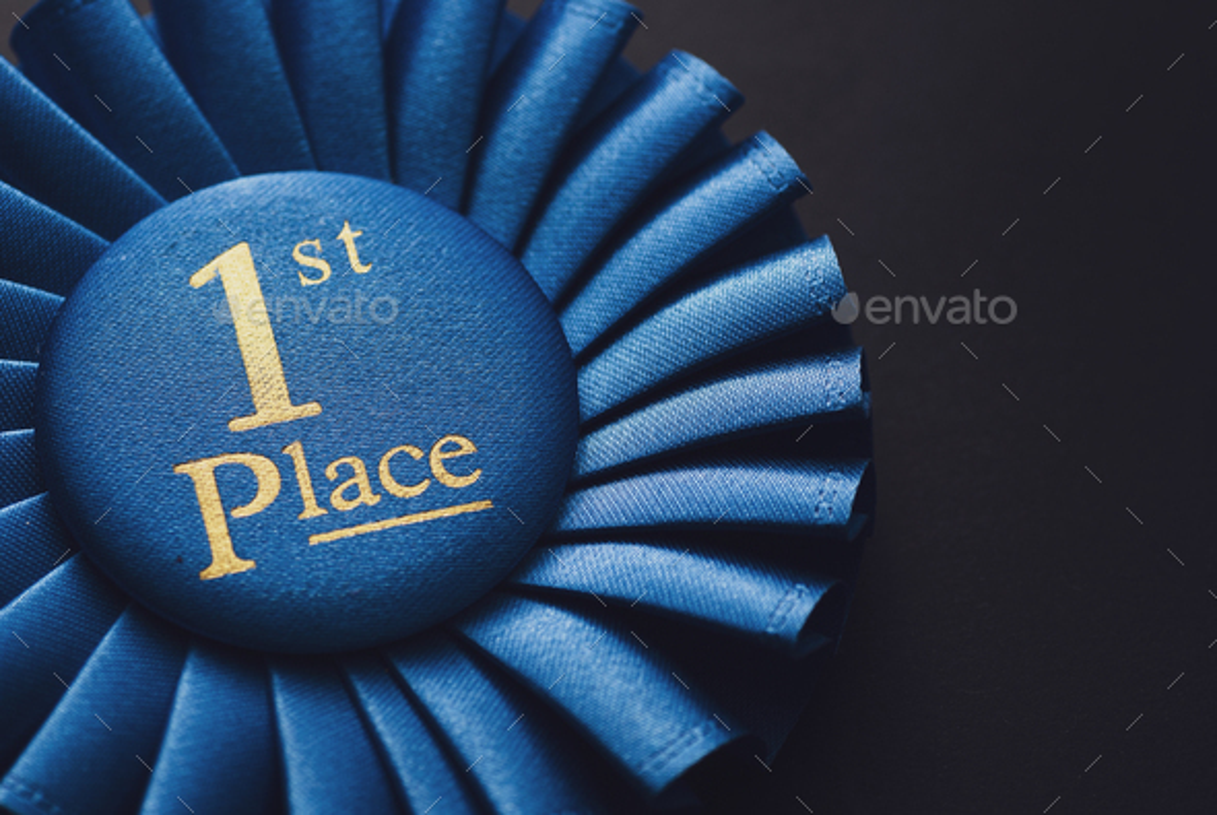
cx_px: 608
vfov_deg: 10.2
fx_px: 4569
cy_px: 408
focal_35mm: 135
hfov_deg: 15.2
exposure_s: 1/100
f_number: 8
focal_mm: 90
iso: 100
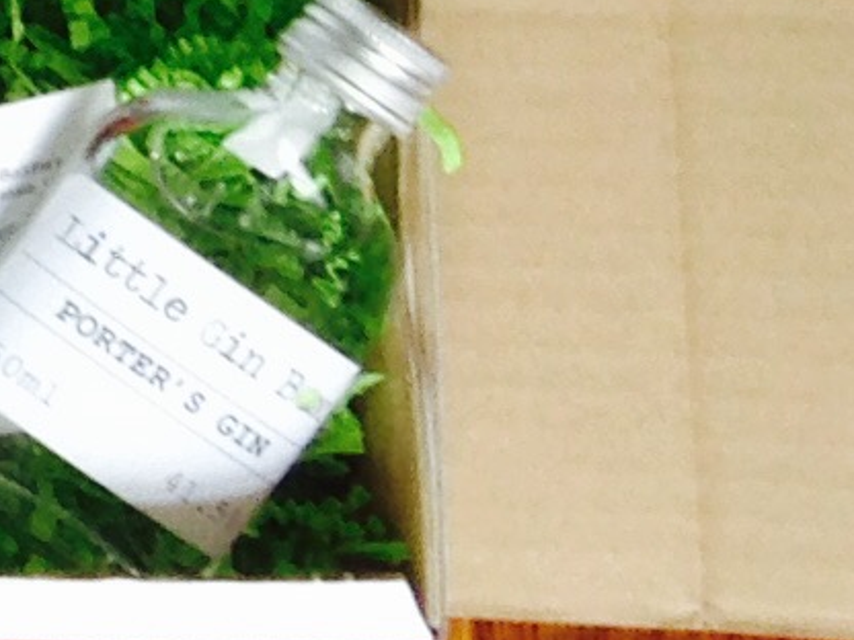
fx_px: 6390
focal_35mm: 259
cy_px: -1106
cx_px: -2053
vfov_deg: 5.5
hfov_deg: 6.7
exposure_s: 1/60
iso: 64
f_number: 2.4
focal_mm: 4.12
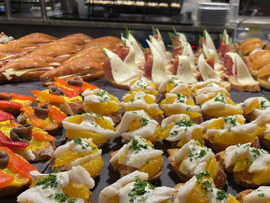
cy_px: 125
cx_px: 197
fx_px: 312
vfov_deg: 35.8
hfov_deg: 45.4
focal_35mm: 40
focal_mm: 4.2
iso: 64
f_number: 1.6
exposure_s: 1/60
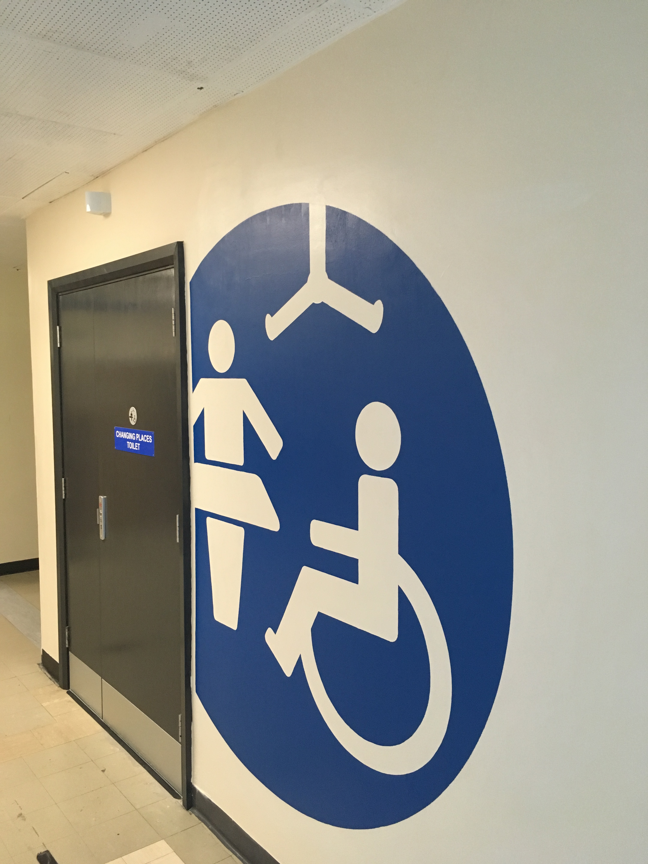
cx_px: 324
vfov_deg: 61.7
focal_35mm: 29
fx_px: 724
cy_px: 432
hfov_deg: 48.2
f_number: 2.2
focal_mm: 4.15
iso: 200
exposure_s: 1/33
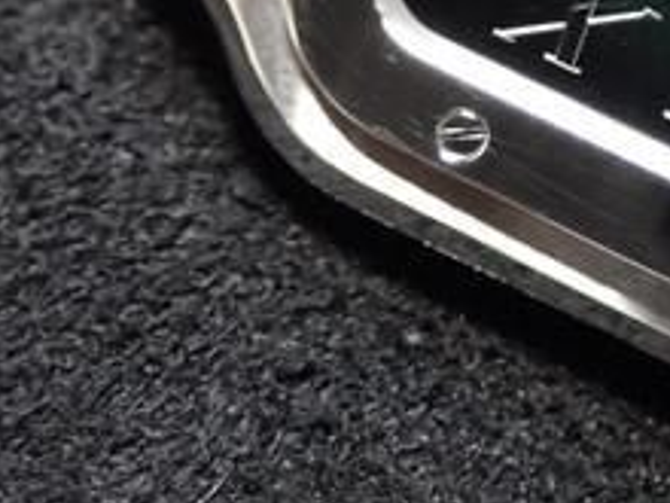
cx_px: 871
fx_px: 3484
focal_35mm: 180
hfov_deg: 10.7
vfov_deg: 8.1
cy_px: -174
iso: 400
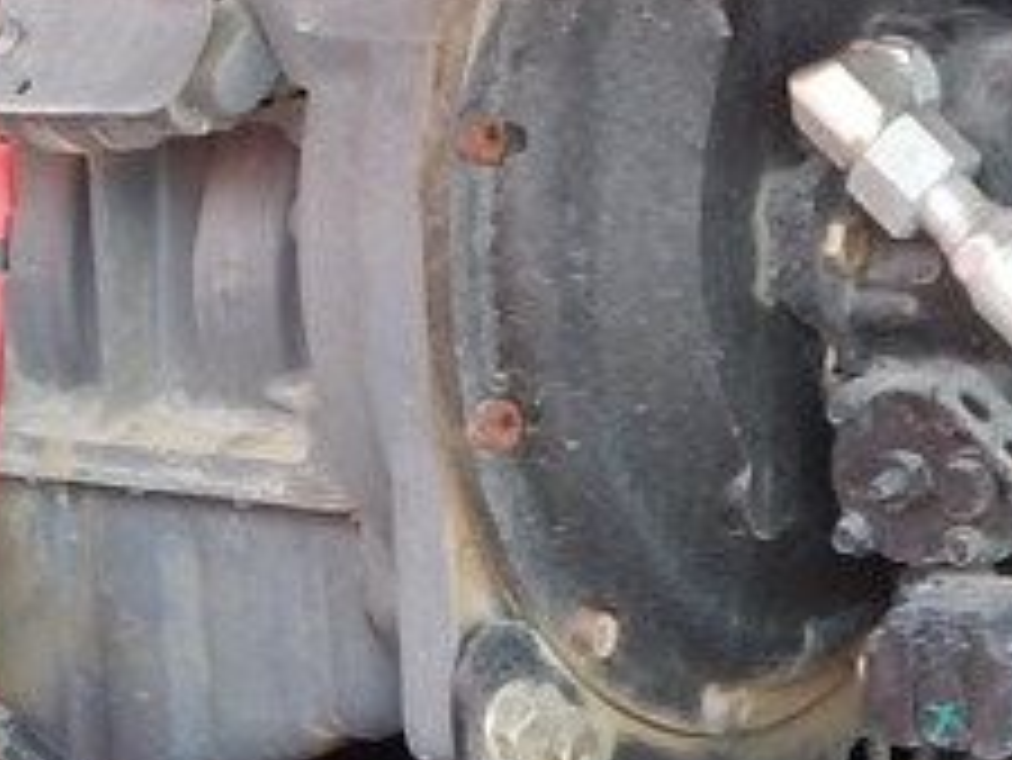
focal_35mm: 109
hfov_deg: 17.9
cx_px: 796
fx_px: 3188
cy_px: 40
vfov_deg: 13.4
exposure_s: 1/50
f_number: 2.8
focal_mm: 4.3
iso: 125
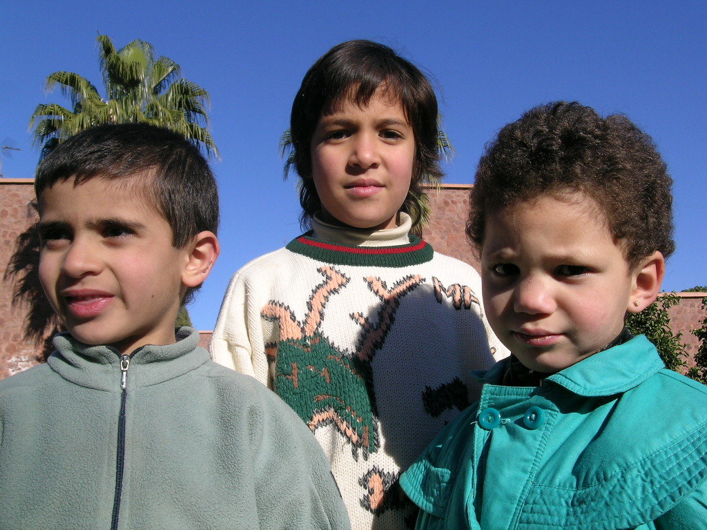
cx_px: 354
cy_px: 265
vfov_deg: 36.8
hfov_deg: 47.9
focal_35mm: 39
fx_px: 797
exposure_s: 1/240
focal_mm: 8
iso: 50
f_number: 7.8
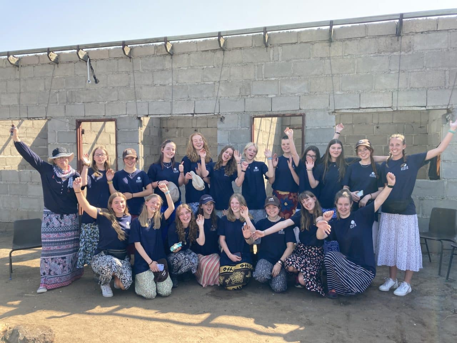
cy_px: 172
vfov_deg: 49.7
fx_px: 370
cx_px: 228
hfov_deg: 63.4
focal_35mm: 28
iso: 20
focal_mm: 3.99
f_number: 1.8
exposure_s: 1/415
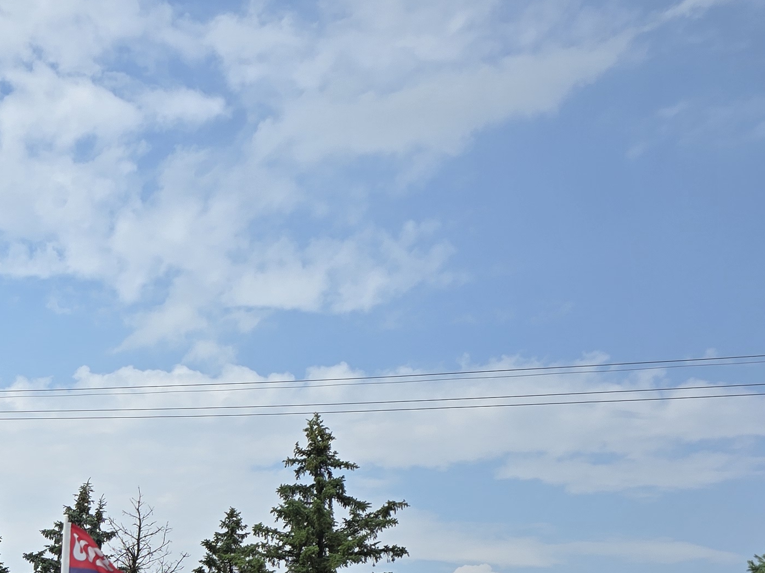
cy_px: 747
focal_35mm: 66
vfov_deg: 20.3
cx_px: -177
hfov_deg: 25.9
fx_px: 1458
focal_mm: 6.3
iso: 12
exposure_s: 1/868
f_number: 1.7
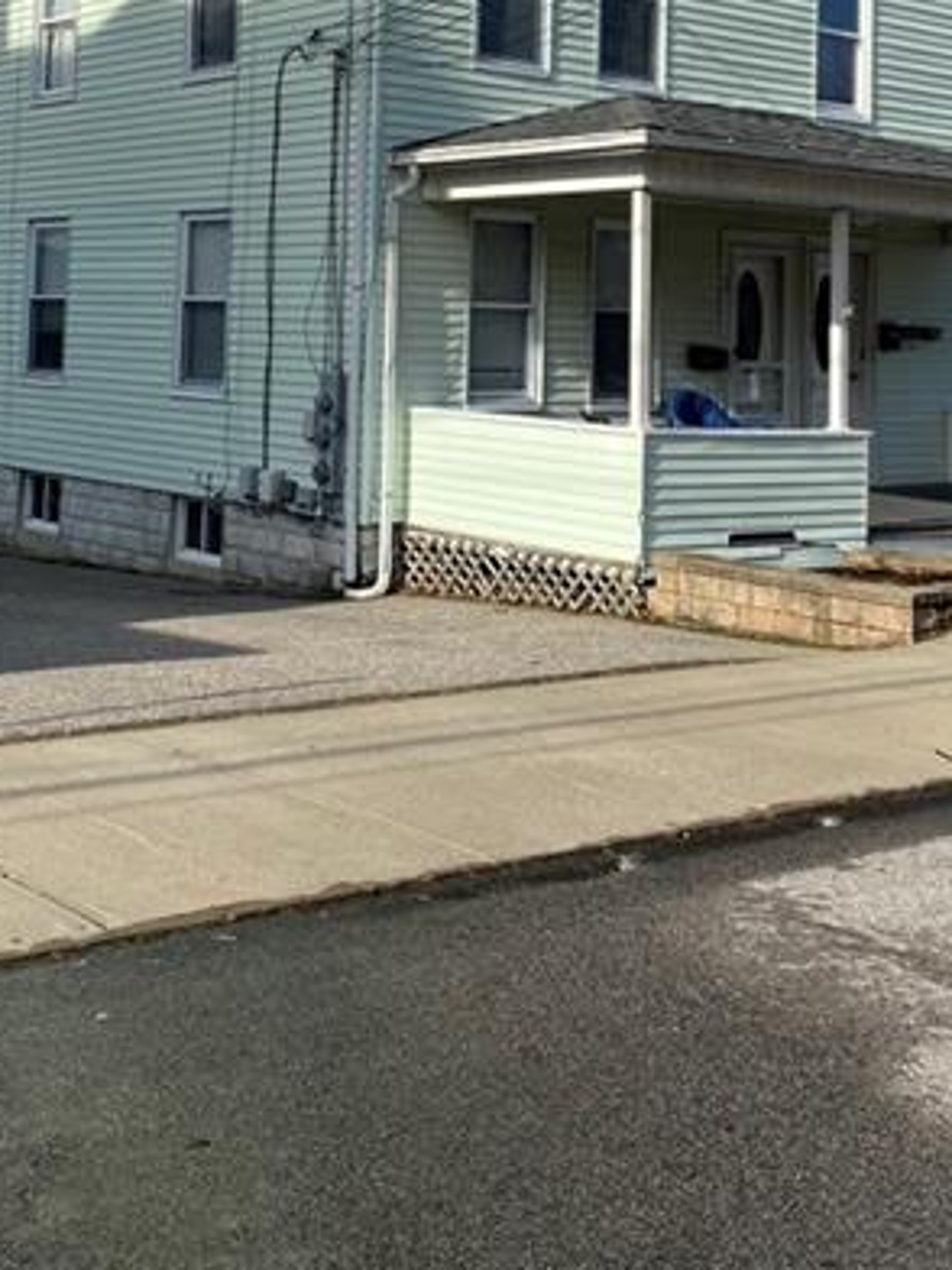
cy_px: 204
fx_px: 1870
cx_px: 340
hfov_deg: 28.4
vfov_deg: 35.9
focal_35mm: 51
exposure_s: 1/3125
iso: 32
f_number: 1.8
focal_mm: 4.25
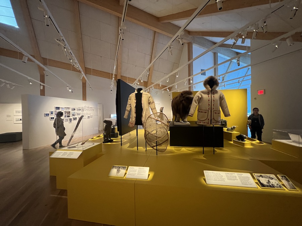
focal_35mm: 13
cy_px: 113
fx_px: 113
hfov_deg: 106.2
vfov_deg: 89.9
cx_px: 151
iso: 800
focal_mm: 1.57
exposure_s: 1/40
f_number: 1.8
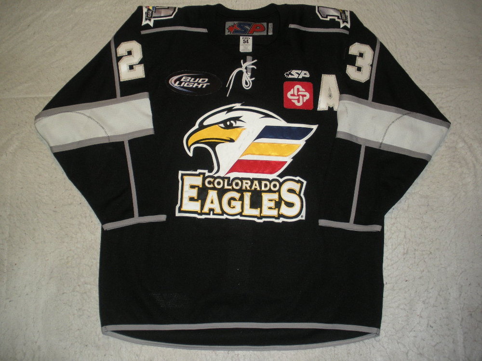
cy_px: 180
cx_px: 241
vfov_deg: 39.7
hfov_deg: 51.4
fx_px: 501
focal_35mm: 36
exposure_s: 1/60
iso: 162
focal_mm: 6.3
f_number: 3.5
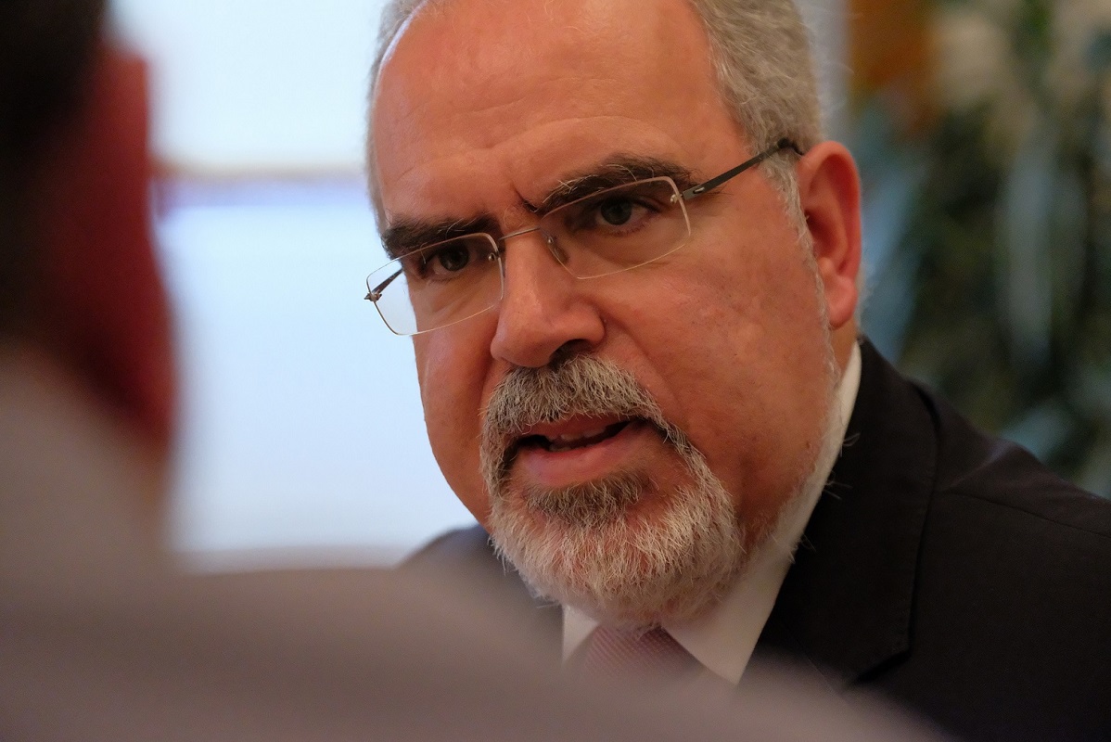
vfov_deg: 10.5
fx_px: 4045
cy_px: 371
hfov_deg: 15.6
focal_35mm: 131
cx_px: 556
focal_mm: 87.1
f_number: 3.2
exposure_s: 1/900
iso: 12800
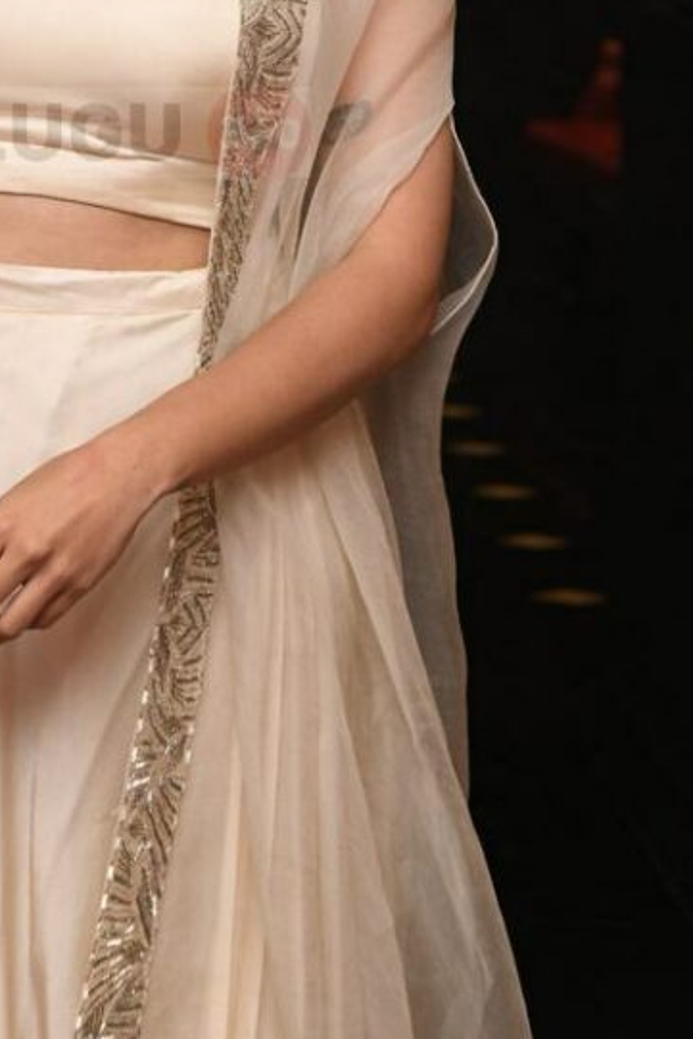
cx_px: 84
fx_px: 5021
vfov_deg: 11.7
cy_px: 133
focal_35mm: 174
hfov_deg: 7.9
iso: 3200
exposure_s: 1/125
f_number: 7.1
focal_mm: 92
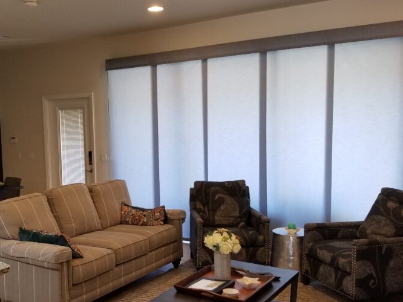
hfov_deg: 46.0
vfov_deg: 35.8
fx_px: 466
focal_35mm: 40
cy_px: 188
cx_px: 129
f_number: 1.7
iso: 200
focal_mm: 4.25
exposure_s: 1/60
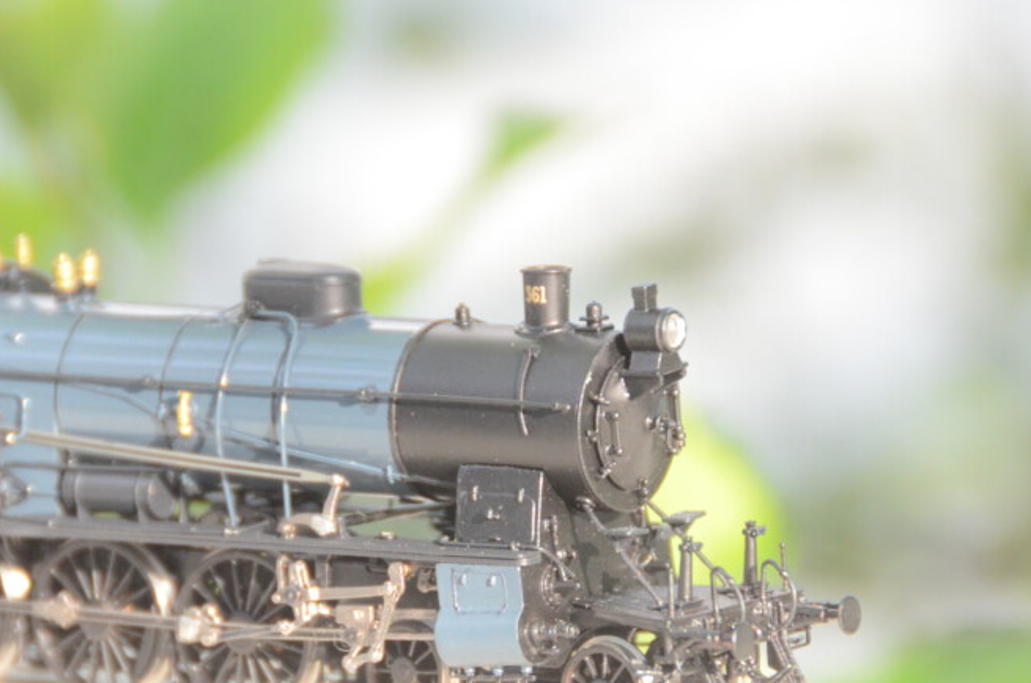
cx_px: 384
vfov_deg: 2.9
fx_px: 13405
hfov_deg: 4.4
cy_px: 518
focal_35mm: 469
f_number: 5.6
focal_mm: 200
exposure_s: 1/400
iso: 1600
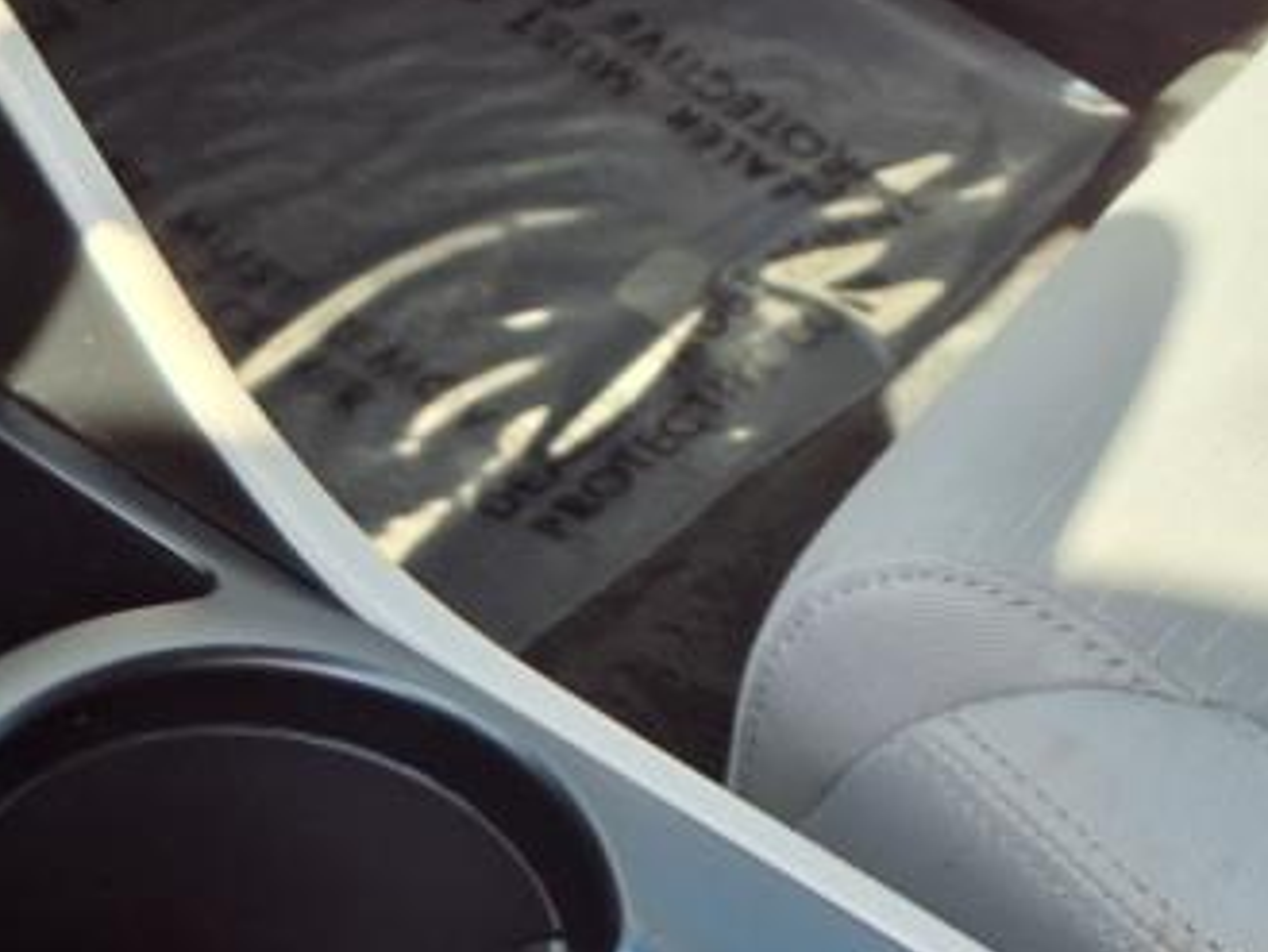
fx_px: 3078
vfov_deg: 17.1
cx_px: -320
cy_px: 1021
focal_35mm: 84
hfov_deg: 21.4
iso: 40
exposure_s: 1/120
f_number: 1.9
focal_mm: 3.58
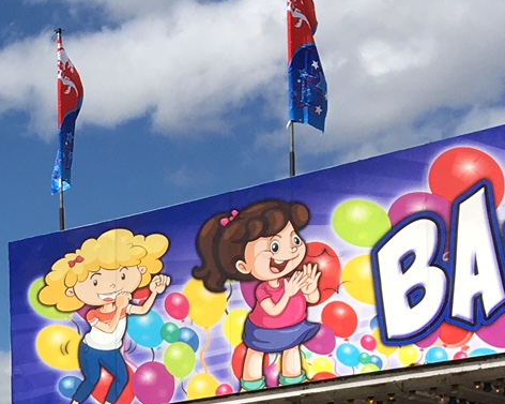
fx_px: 1807
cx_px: -188
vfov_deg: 12.1
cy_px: 611
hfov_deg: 15.0
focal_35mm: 121
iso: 25
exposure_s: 1/3497
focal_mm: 4.15
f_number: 2.2
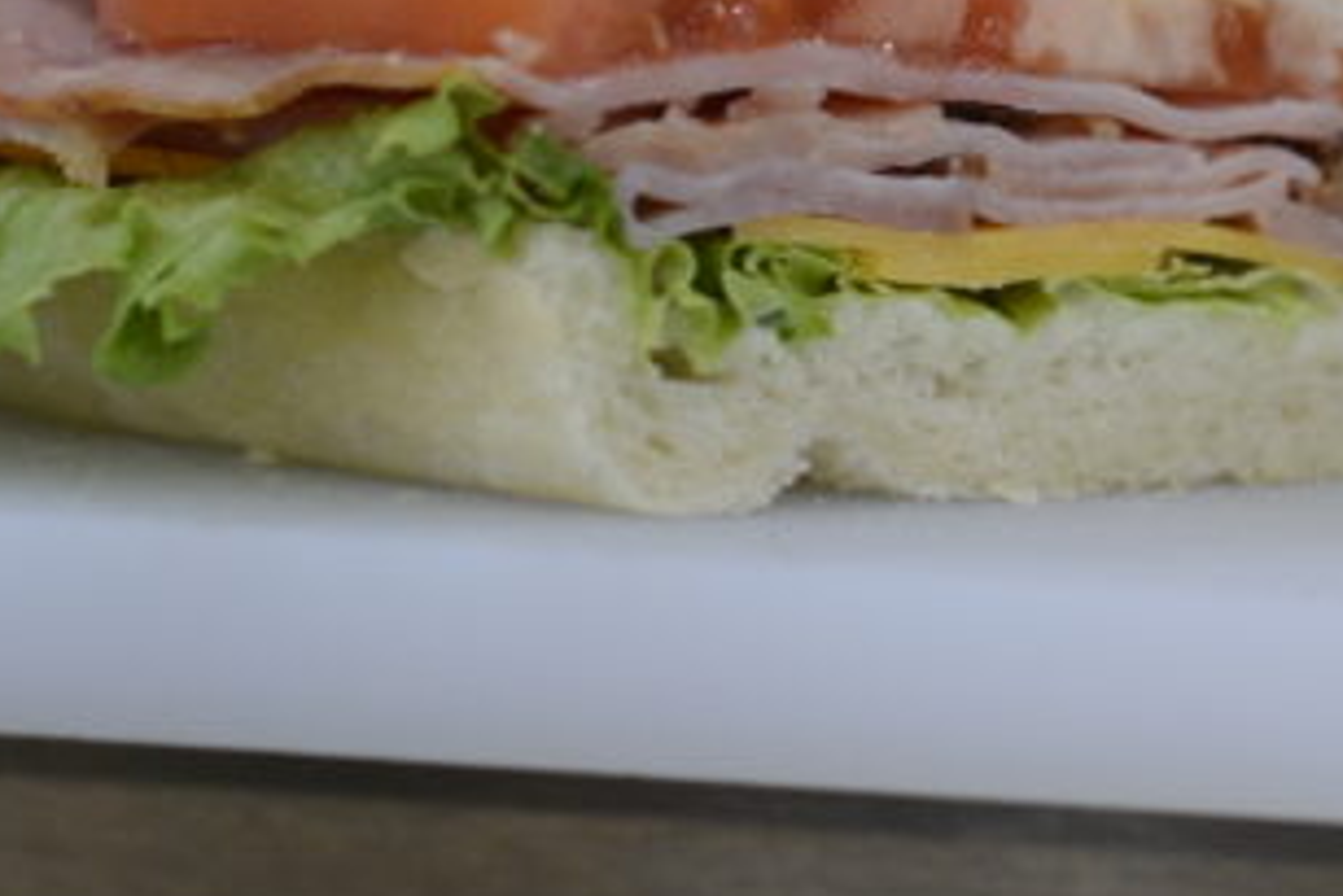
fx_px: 9330
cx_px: 1912
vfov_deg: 5.5
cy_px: -243
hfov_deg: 8.1
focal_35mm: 250
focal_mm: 50
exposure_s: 1/125
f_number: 3.5
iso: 1000
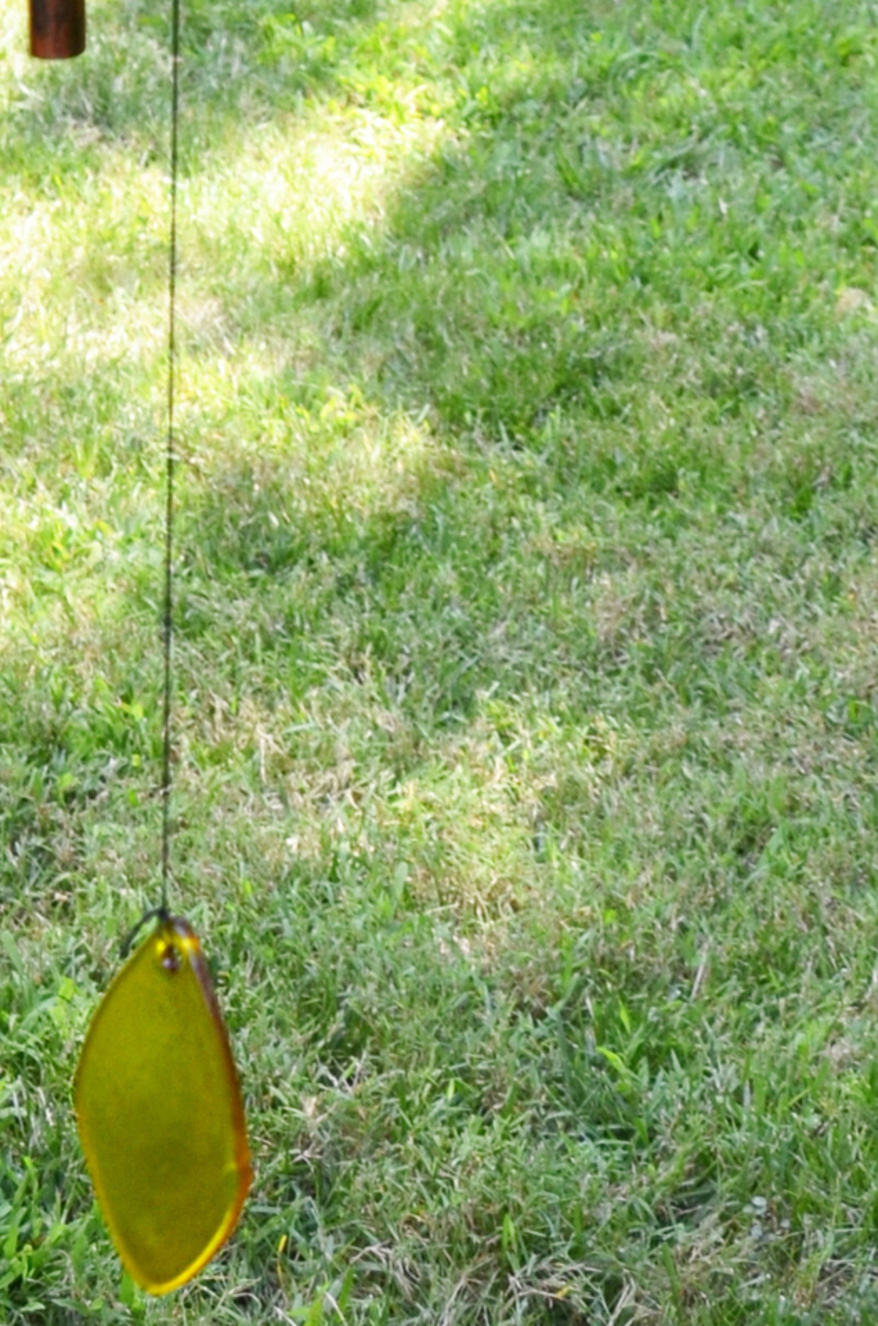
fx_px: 4668
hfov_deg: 10.7
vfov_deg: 14.3
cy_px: -1050
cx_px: 263
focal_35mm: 127
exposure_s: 1/125
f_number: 5.6
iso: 200
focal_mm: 21
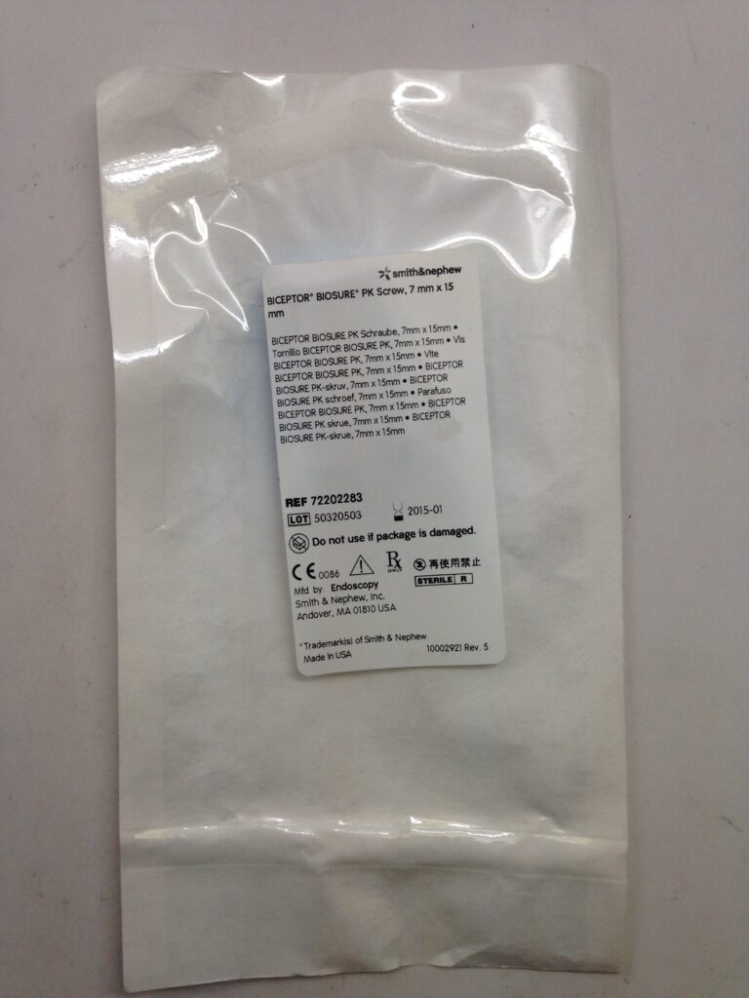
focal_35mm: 33
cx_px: 374
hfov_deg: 42.9
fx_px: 952
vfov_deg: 55.4
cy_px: 499
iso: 80
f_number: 2.4
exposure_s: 1/120
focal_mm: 4.12
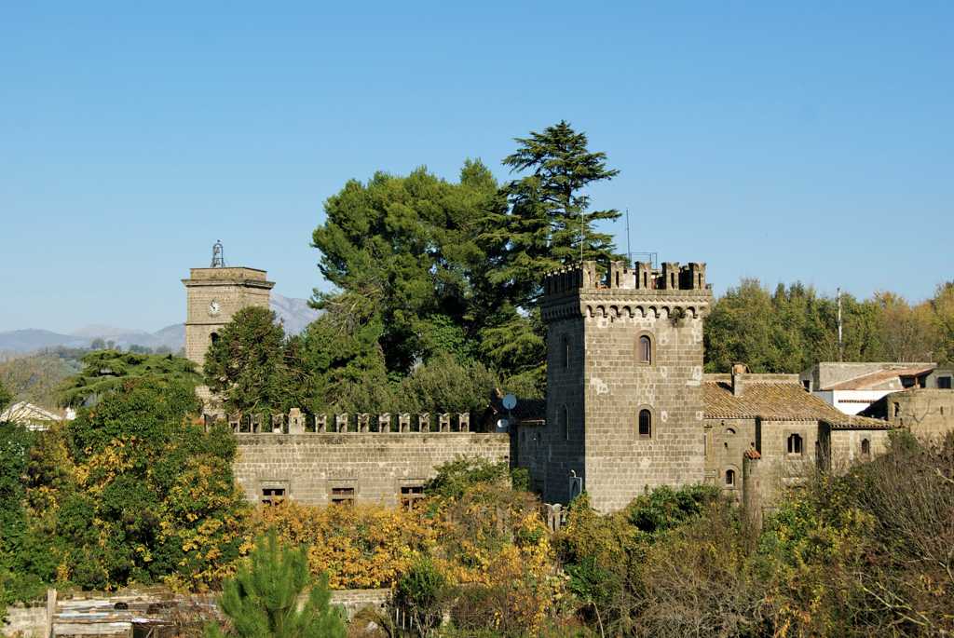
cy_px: 319
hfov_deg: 19.4
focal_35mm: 105
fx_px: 2785
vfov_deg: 13.1
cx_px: 477
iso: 250
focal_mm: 70
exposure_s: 1/125
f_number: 5.6
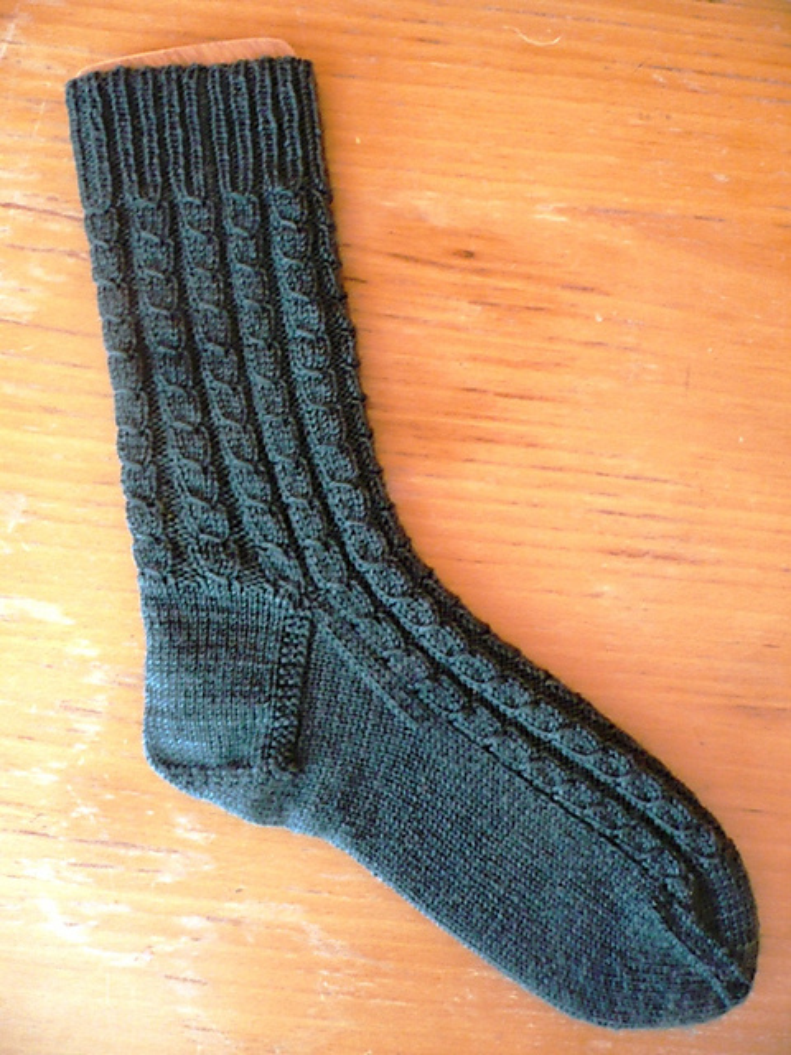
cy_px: 528
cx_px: 396
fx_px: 1066
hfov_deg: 40.7
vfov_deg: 52.6
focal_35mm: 35
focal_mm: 5.8
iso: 200
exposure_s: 1/25
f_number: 2.8
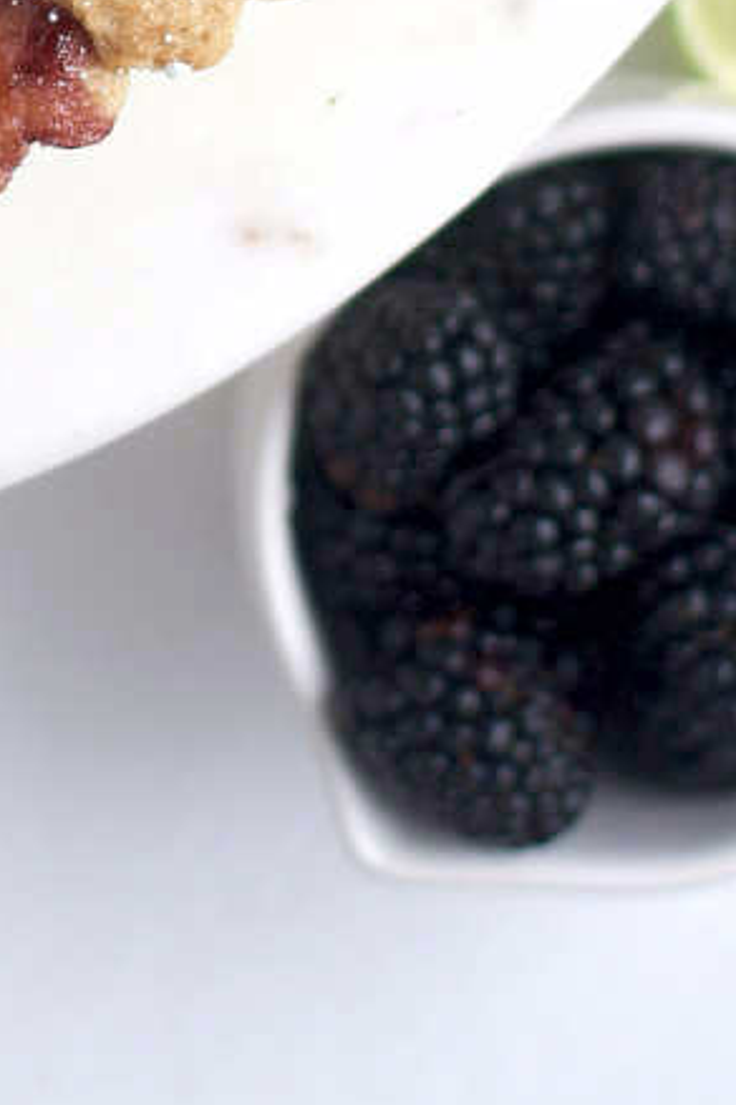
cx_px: -532
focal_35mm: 308
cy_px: -833
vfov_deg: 6.5
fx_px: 9445
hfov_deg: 4.4
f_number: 2.8
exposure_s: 1/125
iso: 100
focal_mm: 50
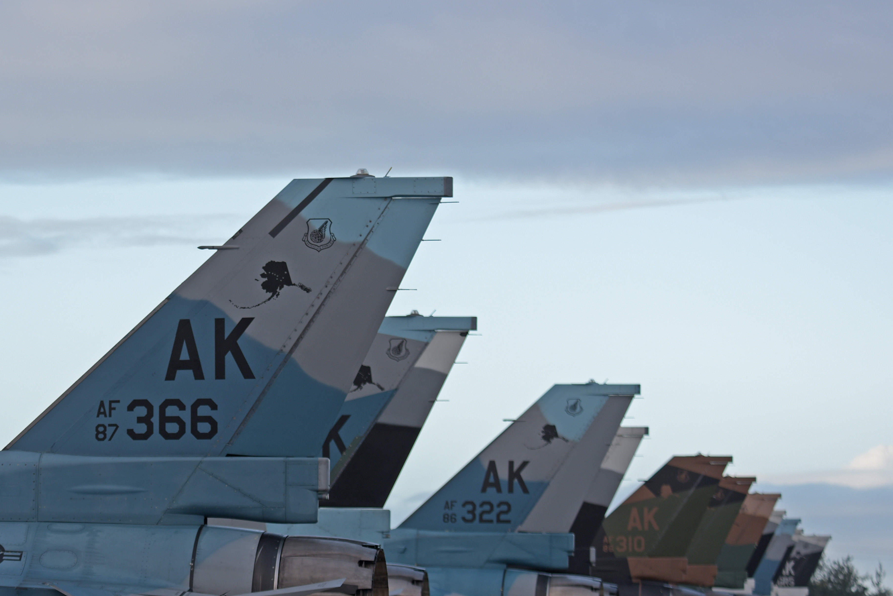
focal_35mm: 192
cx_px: 195
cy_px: 372
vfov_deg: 7.2
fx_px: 4764
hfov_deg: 10.7
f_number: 4.8
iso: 100
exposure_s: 1/200
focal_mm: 116
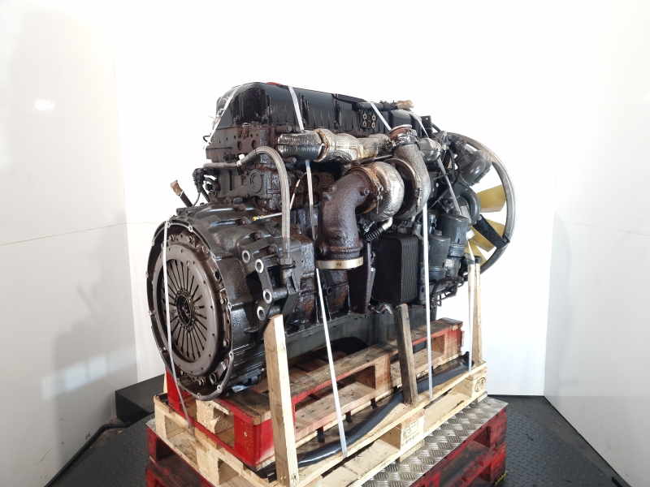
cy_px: 244
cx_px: 325
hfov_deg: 73.9
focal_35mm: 23
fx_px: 432
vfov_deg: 58.9
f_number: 1.8
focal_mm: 6.4
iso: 125
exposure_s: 1/50
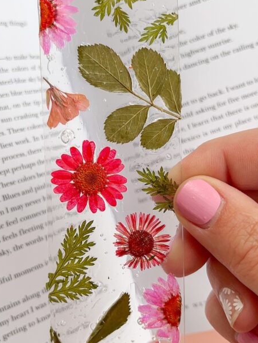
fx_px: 437
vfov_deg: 42.9
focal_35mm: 44
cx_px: 111
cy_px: 167
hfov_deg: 32.8
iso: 64
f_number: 1.6
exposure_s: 1/120
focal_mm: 5.1
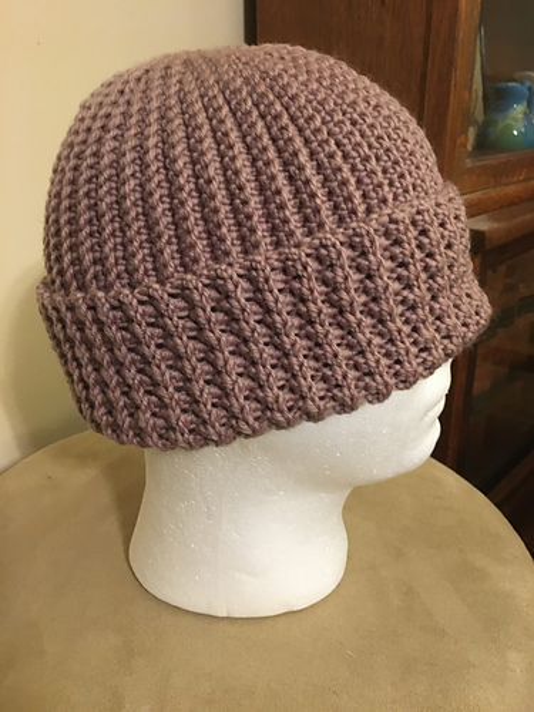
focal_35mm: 29
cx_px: 267
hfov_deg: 48.2
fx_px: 596
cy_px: 356
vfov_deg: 61.7
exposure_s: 1/15
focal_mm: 4.15
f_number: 2.2
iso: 250
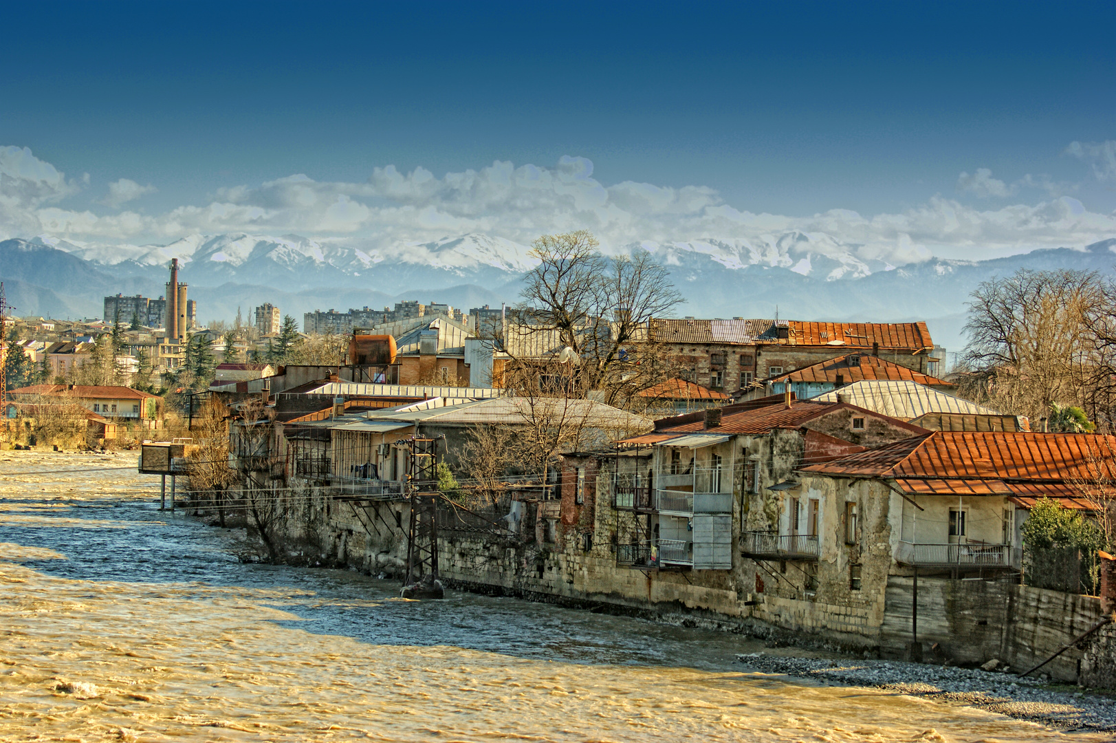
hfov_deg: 18.2
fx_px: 3485
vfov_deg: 12.2
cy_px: 372
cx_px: 558
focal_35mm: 112
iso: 100
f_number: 8
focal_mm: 75
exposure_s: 1/160
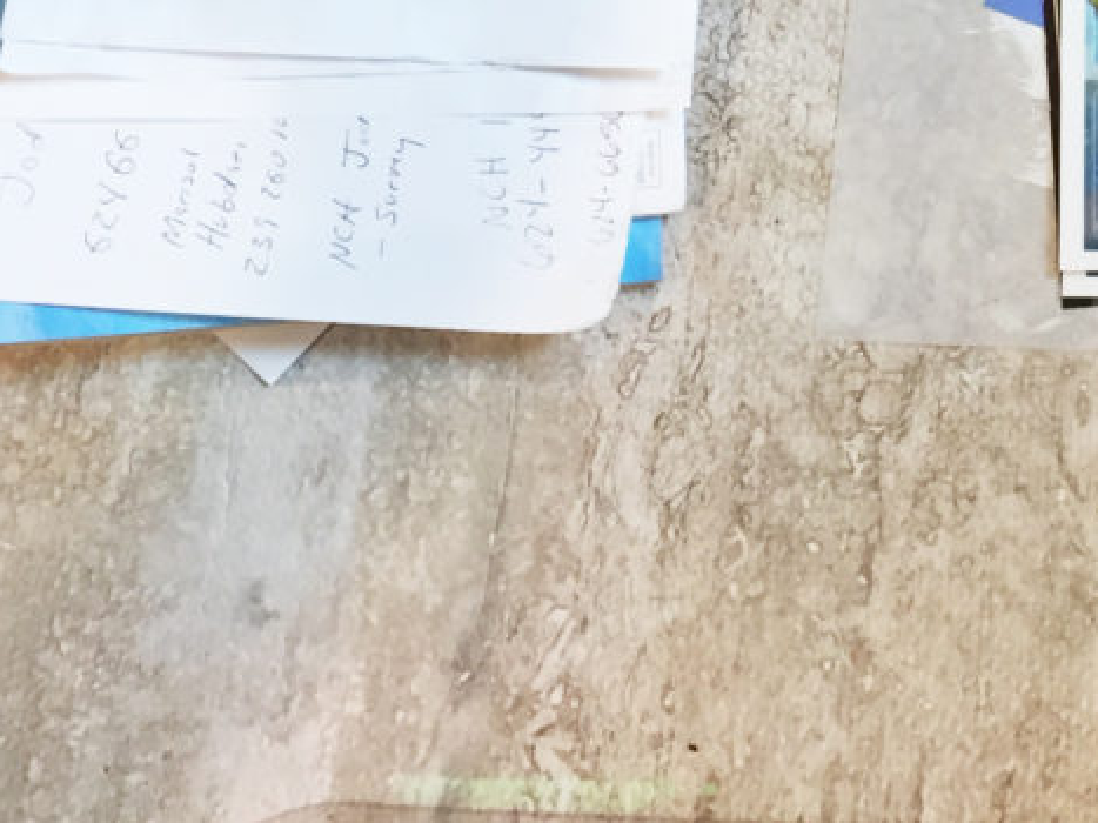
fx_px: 2600
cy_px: -268
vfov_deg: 16.9
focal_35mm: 82
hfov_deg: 22.0
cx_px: 1324
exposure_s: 1/30
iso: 64
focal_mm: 4.15
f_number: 2.2
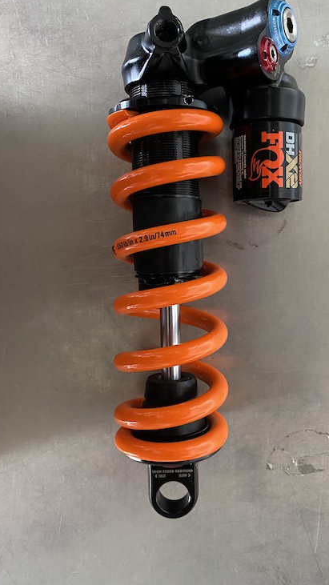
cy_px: 278
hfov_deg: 37.6
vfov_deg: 62.6
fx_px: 481
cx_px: 204
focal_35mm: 31
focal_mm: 4.25
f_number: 1.8
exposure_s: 1/50
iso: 500
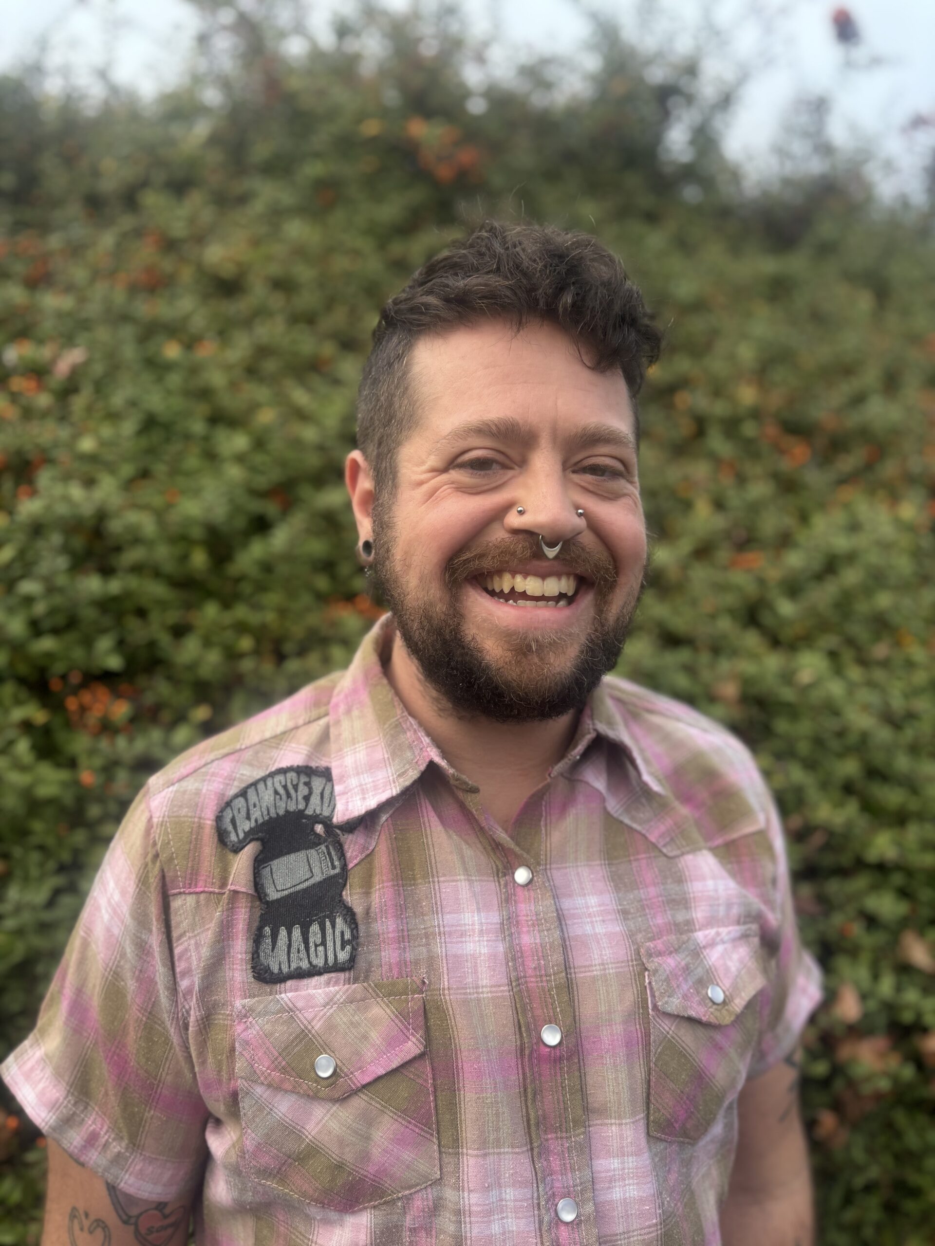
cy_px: 623
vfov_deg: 67.3
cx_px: 468
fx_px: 936
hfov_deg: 53.1
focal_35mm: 26
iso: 50
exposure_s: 1/378
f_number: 1.6
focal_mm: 5.96
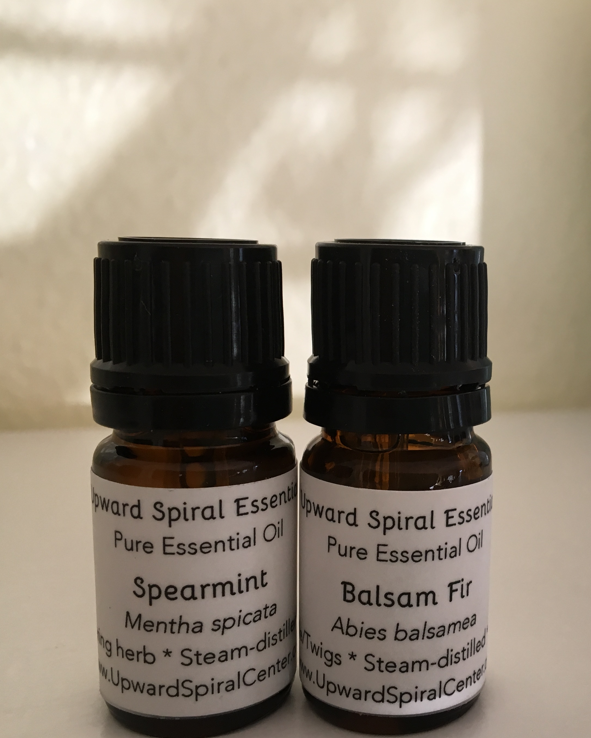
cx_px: 466
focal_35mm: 42
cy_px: 401
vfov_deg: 43.8
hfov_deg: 34.7
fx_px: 918
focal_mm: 4.15
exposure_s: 1/30
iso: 50
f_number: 2.2
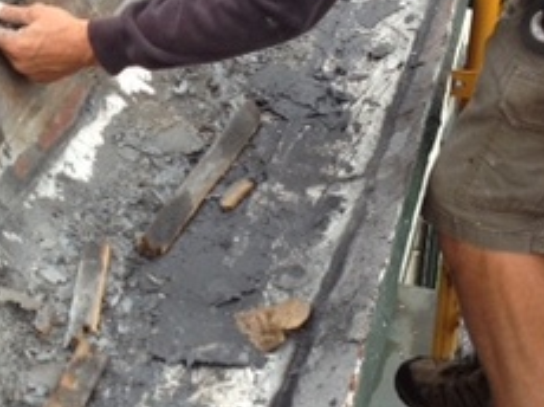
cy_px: 137
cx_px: 92
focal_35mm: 95
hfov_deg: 20.4
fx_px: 1491
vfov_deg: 15.5
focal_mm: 4.28
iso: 64
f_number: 2.4
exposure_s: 1/132
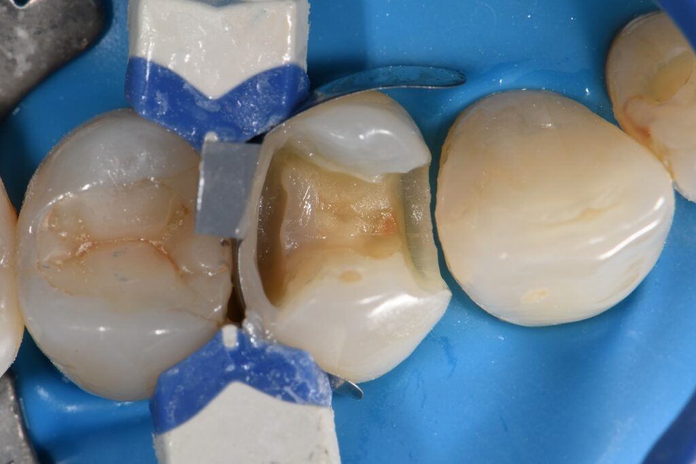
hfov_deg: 13.1
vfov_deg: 8.7
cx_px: 348
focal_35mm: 157
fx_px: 3034
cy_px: 232
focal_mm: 105
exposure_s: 1/160
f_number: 32
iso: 200
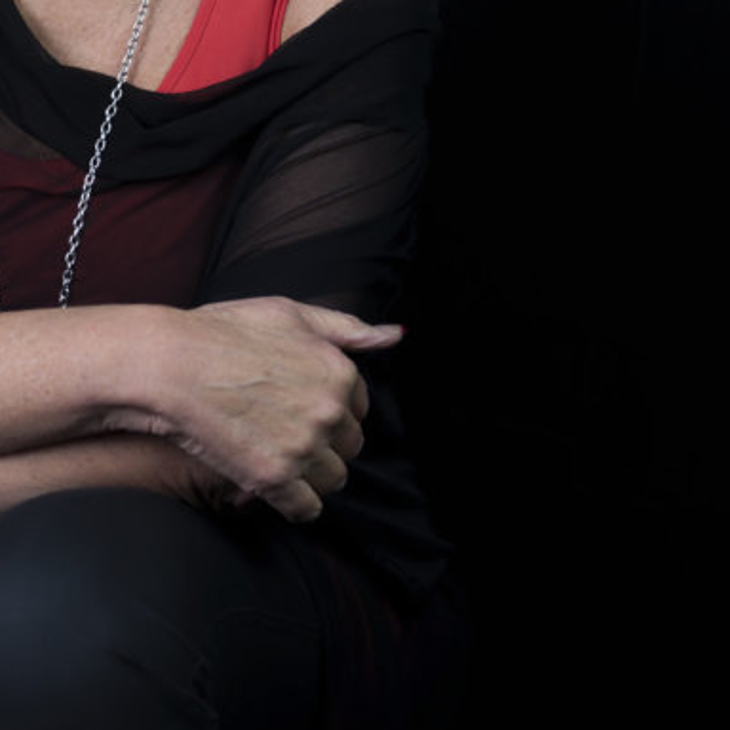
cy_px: 18
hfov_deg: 12.7
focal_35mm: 136
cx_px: 10
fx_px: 3245
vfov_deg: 12.7
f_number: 2.8
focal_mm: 48
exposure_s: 1/125
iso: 100
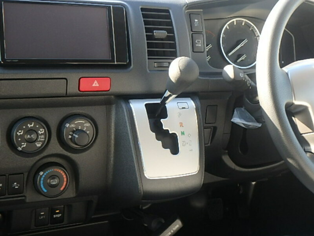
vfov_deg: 29.7
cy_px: 118
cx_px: 157
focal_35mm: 49
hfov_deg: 38.9
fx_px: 444
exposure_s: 1/50
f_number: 5.2
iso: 250
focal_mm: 8.7
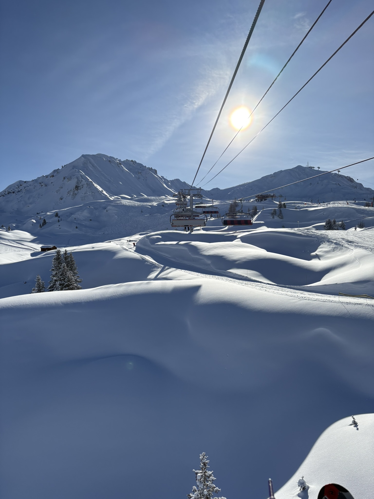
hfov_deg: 53.1
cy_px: 250
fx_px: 375
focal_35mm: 26
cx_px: 187
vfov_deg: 67.3
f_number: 1.6
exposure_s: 1/10101
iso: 40
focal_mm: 5.96
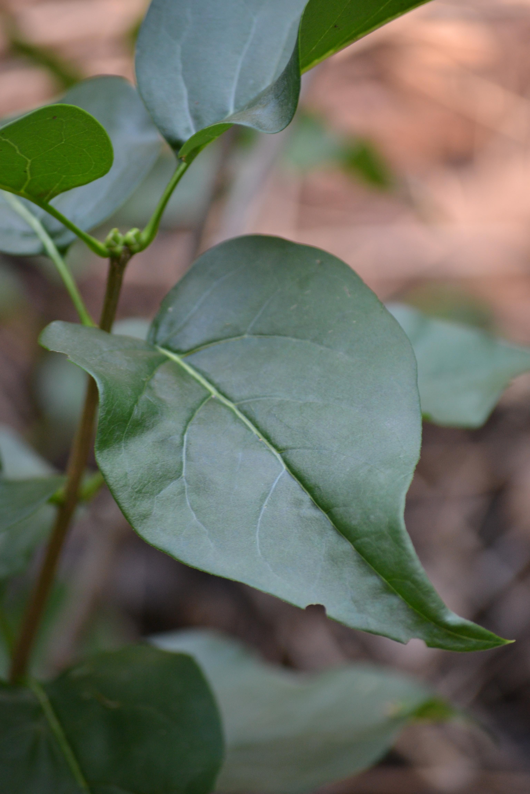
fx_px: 4968
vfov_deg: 9.1
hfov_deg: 6.1
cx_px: 265
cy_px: 397
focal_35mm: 225
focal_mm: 150
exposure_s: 1/125
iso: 500
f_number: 5
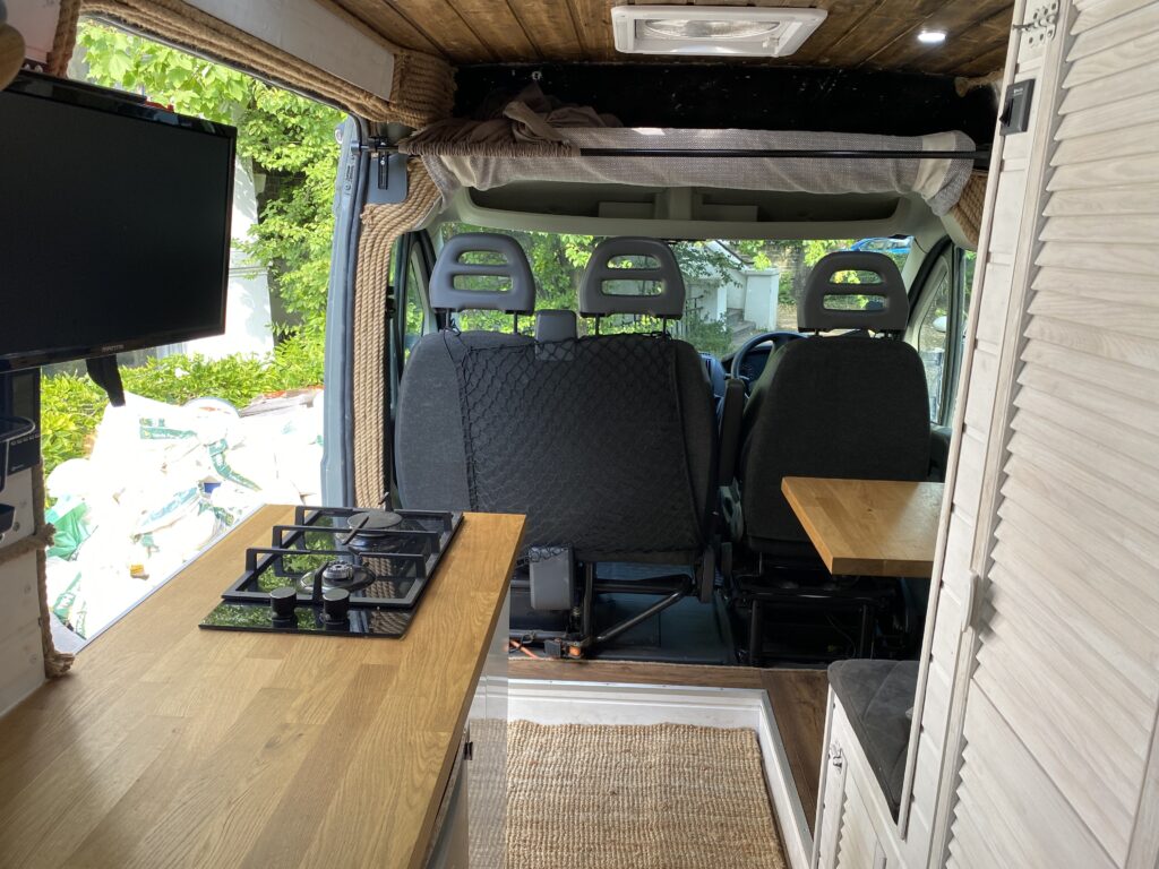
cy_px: 434
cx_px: 580
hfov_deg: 67.3
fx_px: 871
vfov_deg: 53.1
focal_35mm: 26
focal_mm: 4.25
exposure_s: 1/122
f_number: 1.8
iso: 80
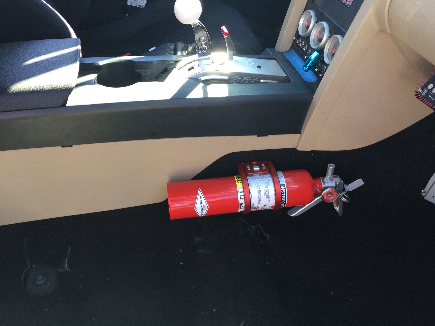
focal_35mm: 29
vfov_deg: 48.2
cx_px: 218
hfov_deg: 61.7
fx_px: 364
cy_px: 163
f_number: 2.2
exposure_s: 1/60
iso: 32
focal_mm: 4.15
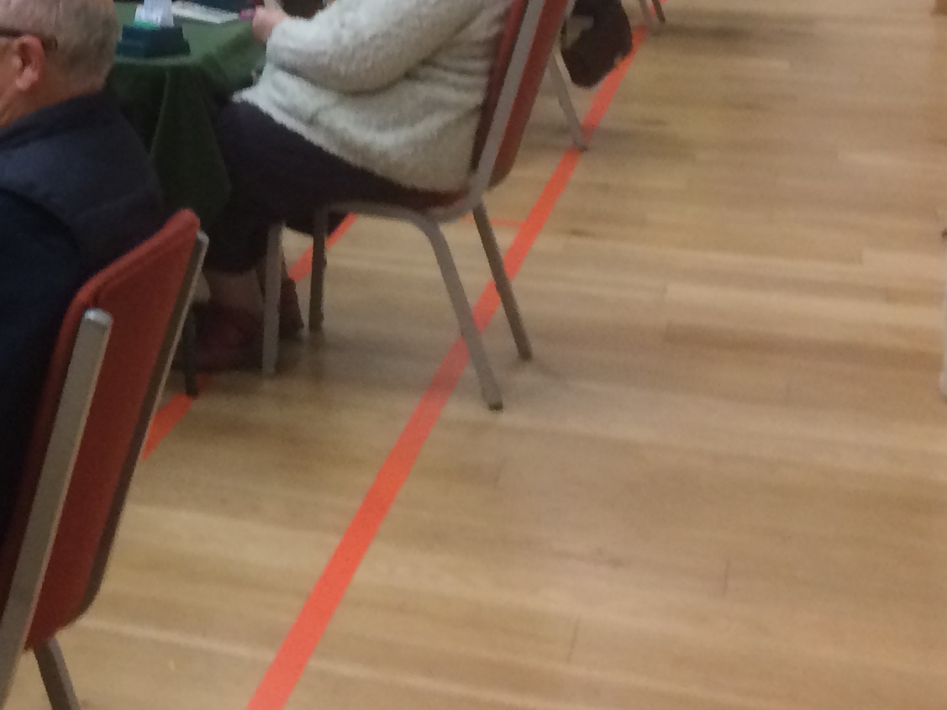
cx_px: -345
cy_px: -173
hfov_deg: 20.8
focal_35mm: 84
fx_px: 2298
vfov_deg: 16.7
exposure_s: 1/33
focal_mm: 4.15
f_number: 2.2
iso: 160
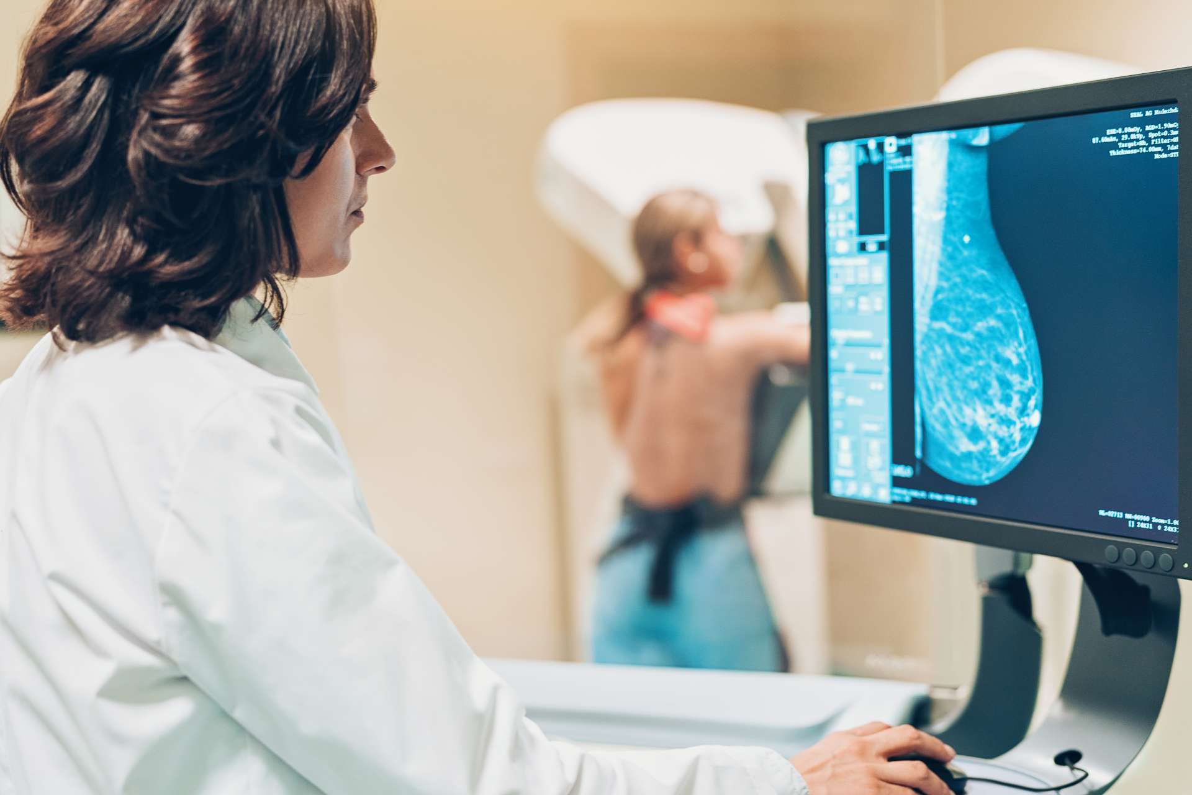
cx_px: 596
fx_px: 1655
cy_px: 398
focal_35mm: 50
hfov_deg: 39.6
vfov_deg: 27.0
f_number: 2
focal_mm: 50
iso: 800
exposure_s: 1/100
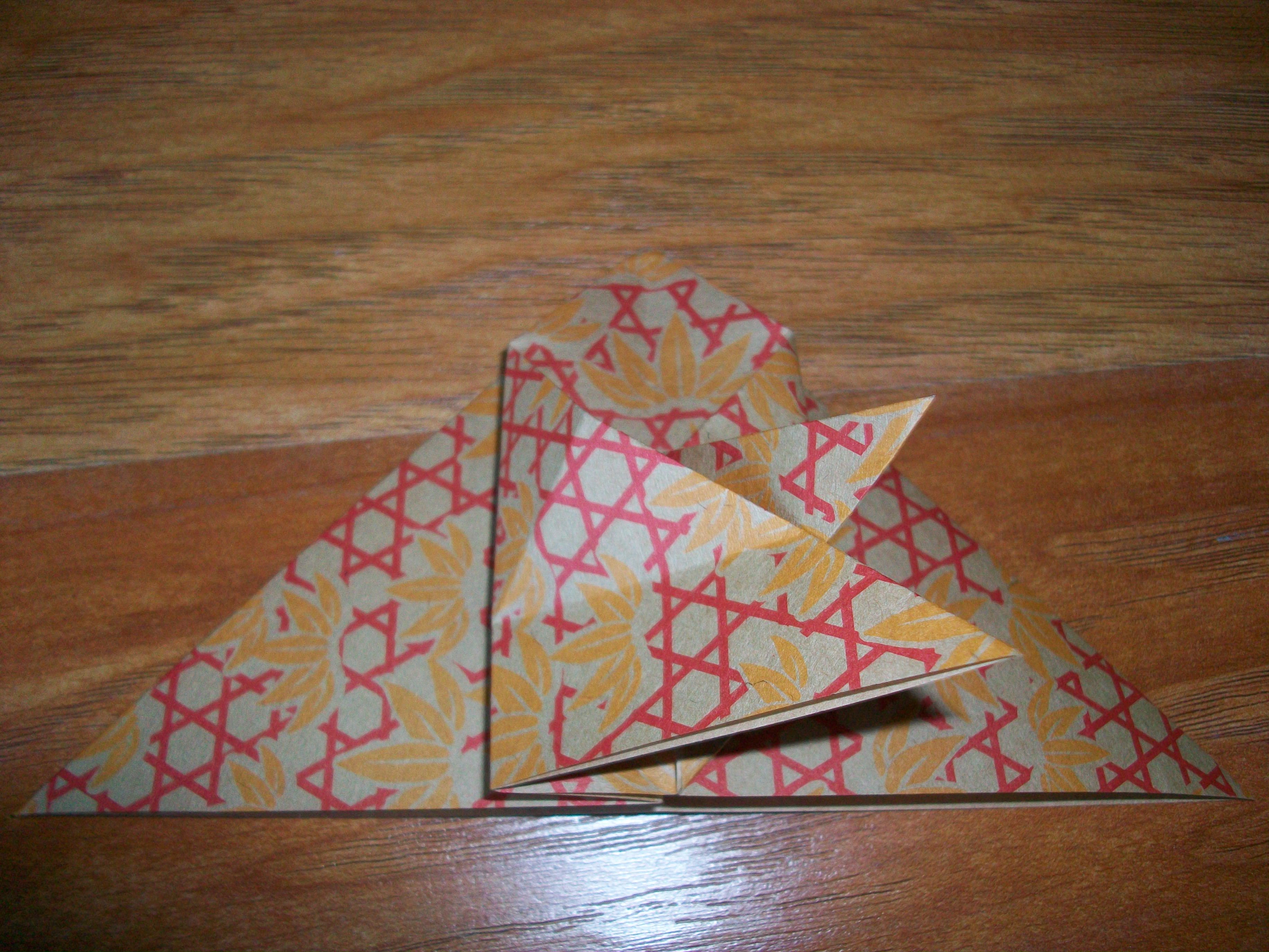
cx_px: 634
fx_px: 1173
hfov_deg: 56.8
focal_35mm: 32
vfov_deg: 44.2
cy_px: 476
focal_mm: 5.7
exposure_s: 1/60
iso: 120
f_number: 2.8
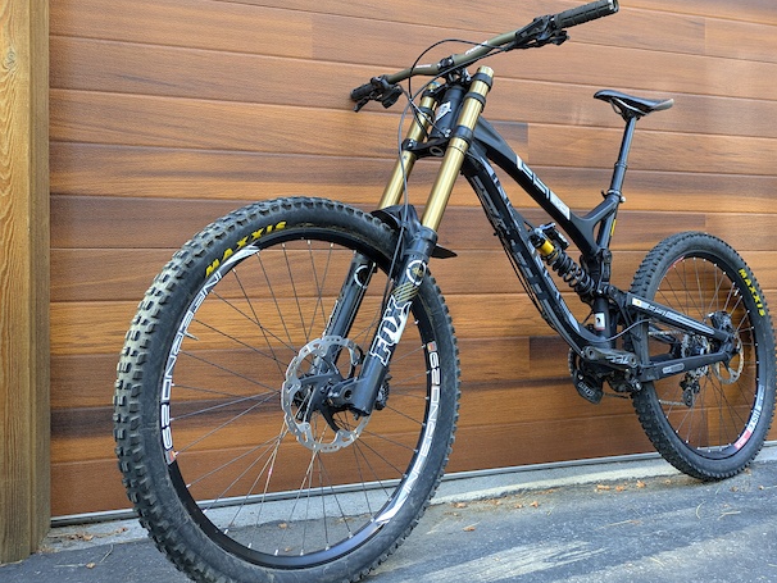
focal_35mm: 33
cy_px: 270
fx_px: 741
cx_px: 471
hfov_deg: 54.9
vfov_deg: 42.9
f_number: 1.89
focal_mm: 5.43
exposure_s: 1/30
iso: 47
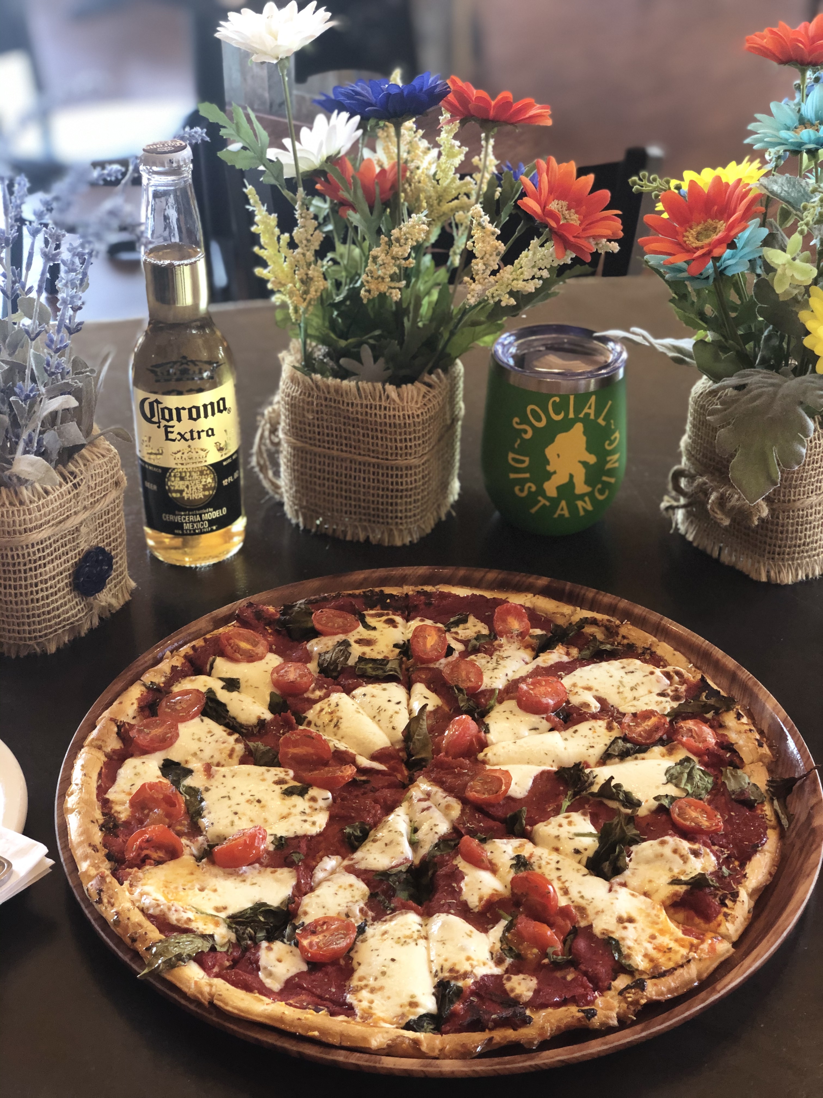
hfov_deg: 28.0
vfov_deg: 36.8
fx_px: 1648
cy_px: 549
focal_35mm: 52
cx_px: 412
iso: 100
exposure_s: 1/30
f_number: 2.4
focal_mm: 6
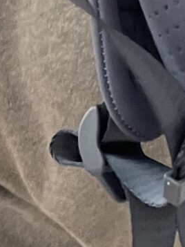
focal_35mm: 149
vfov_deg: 12.0
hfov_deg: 9.7
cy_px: -218
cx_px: 261
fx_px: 1061
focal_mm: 4.2
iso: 400
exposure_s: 1/40
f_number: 1.6
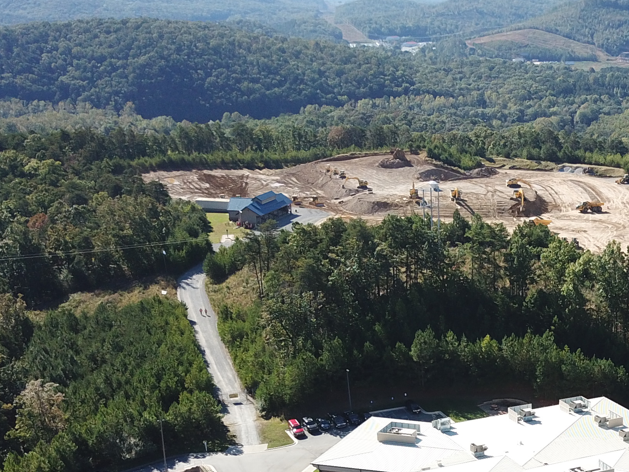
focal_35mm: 64
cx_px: 586
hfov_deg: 28.9
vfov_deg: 21.8
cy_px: 510
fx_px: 1163
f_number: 2.2
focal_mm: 4.7
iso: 100
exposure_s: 1/693
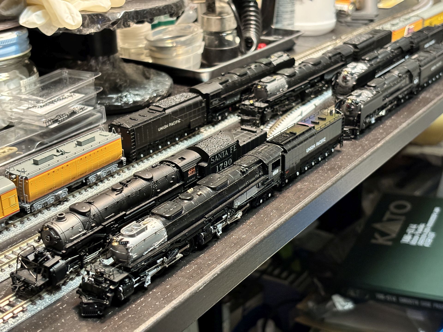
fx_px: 665
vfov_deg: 28.0
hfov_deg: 36.8
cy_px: 166
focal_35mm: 52
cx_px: 222
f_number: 1.6
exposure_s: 1/25
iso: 320
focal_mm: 5.96
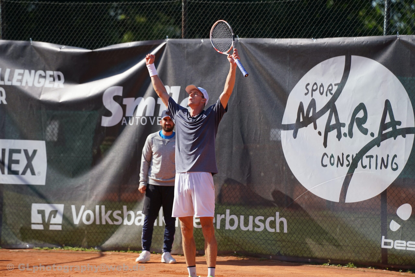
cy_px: 138
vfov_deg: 7.6
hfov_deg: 11.4
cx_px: 208
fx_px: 2075
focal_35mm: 180
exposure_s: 1/2000
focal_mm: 180
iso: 320
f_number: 4
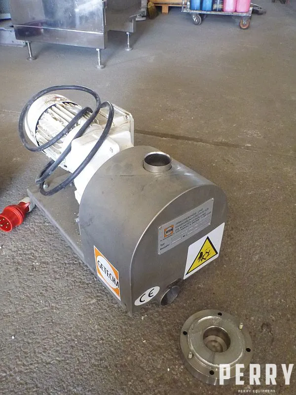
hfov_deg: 49.7
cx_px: 148
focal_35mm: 28
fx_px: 319
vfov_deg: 63.4
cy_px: 198
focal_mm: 4.9
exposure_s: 1/15
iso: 800
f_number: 3.3
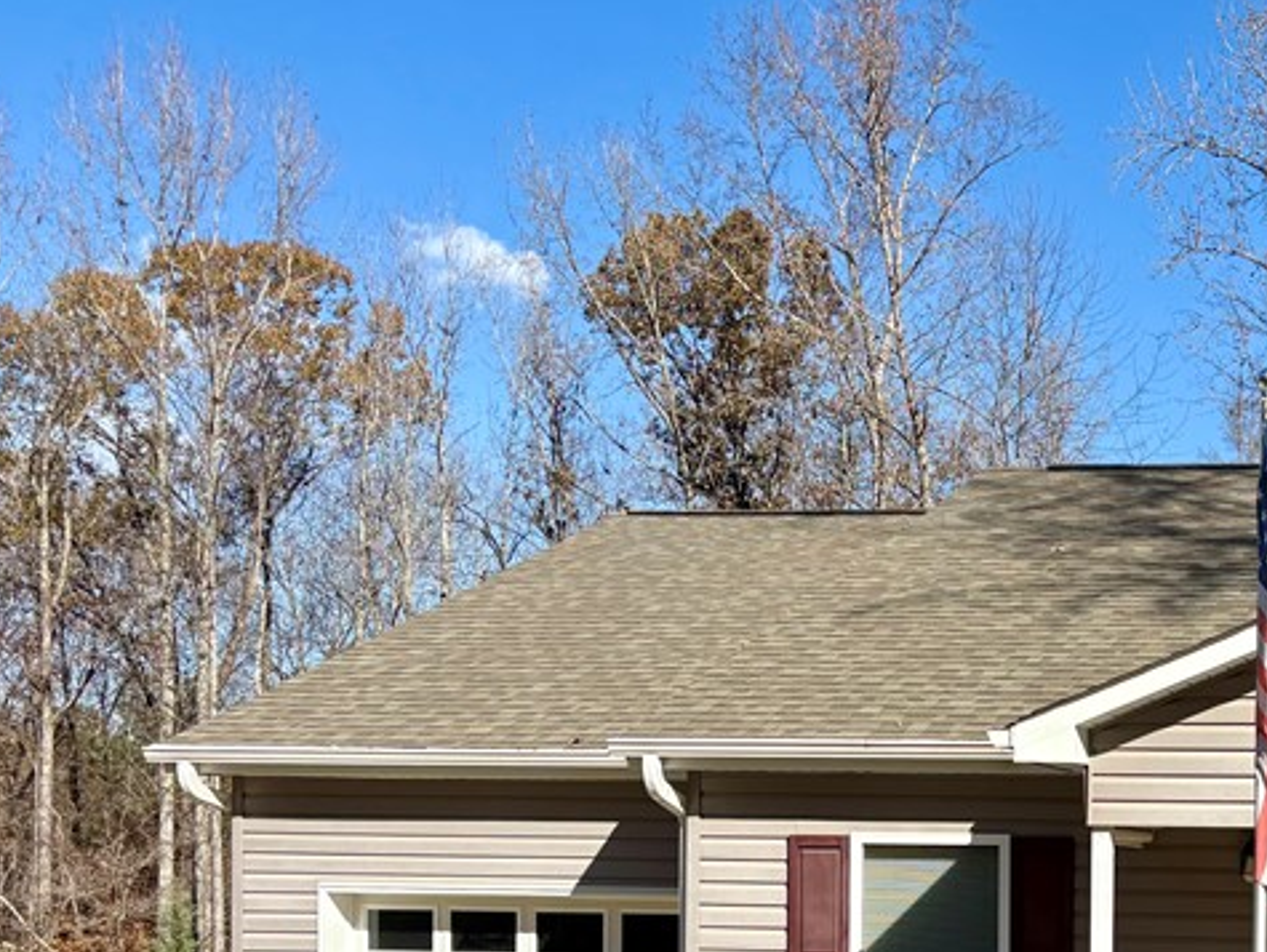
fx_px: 2051
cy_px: 888
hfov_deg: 31.4
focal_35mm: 56
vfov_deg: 25.2
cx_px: 1302
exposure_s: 1/3125
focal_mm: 5.96
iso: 50
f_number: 1.6
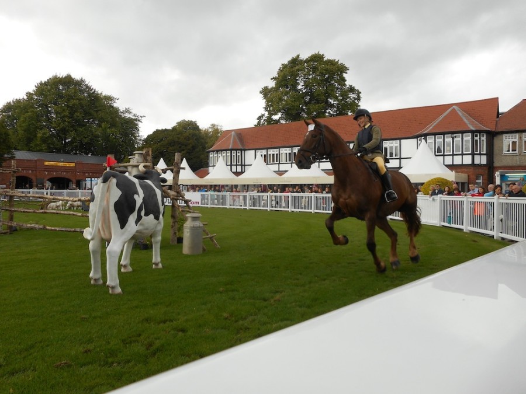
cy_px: 197
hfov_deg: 69.4
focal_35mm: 25
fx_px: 380
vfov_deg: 54.9
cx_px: 263
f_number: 3.7
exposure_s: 1/125
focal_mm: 4.5
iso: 80
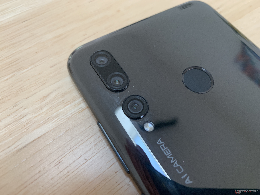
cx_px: 130
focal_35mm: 26
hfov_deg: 67.3
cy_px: 98
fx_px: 195
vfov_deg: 53.1
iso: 100
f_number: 1.8
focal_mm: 4.25
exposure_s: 1/112
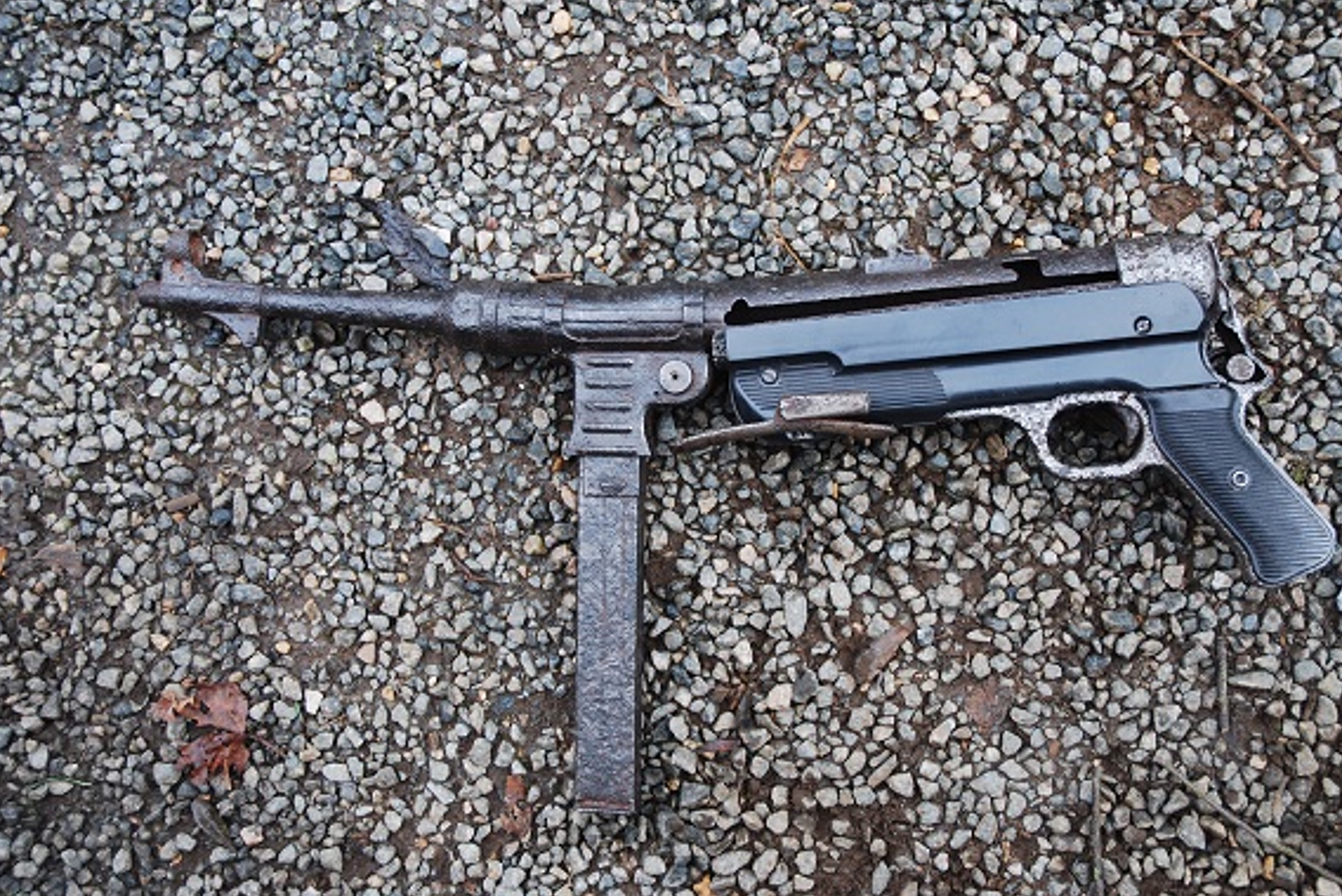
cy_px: 452
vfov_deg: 33.8
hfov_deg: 48.9
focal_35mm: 40
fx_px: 1474
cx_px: 682
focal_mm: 25
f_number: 4.5
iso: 200
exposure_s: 1/80
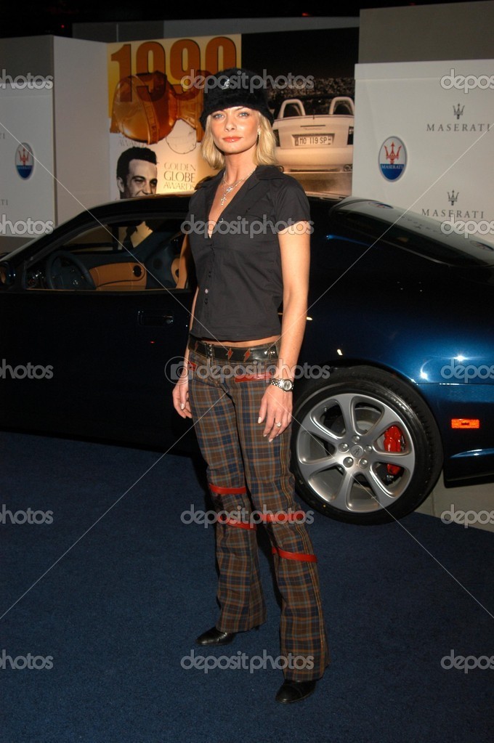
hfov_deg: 31.8
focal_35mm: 42
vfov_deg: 46.4
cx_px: 247
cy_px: 372
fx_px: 866
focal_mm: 28
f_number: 6.3
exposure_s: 1/160
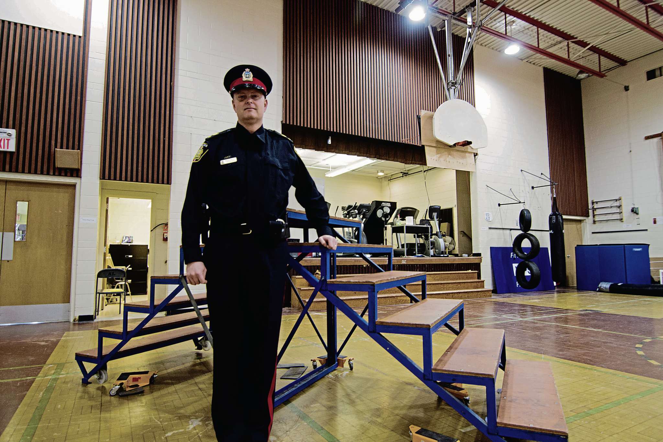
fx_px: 387
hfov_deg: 81.2
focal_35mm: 21
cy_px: 221
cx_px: 332
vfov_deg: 59.5
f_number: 2.8
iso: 400
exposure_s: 1/25
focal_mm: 14
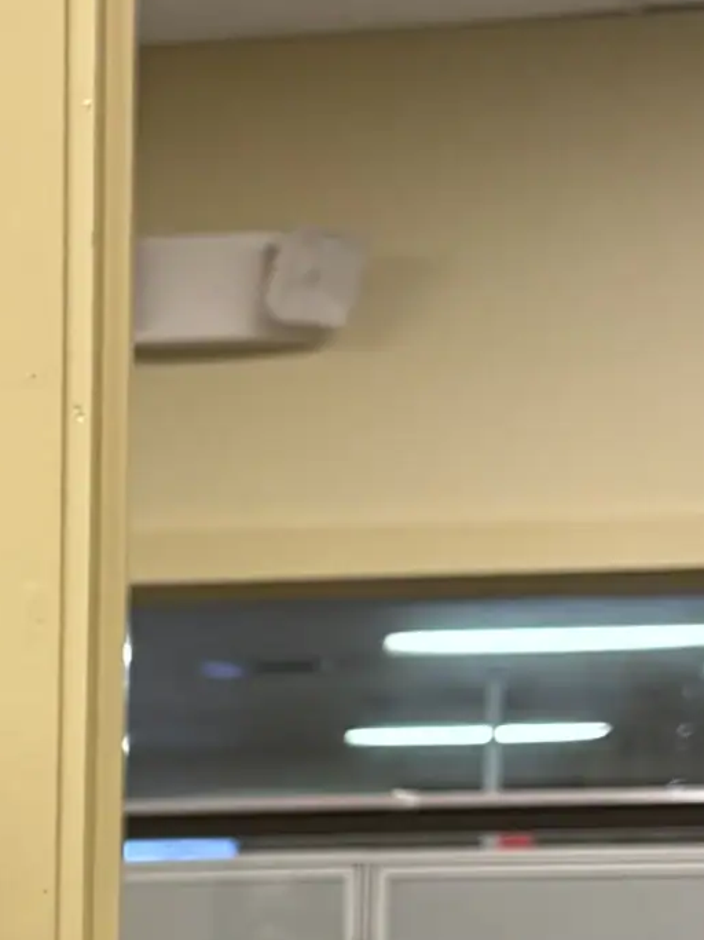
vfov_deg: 14.4
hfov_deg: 10.8
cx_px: -579
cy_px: 1419
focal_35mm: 128
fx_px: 3472
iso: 160
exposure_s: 1/60
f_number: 1.6
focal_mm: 5.96
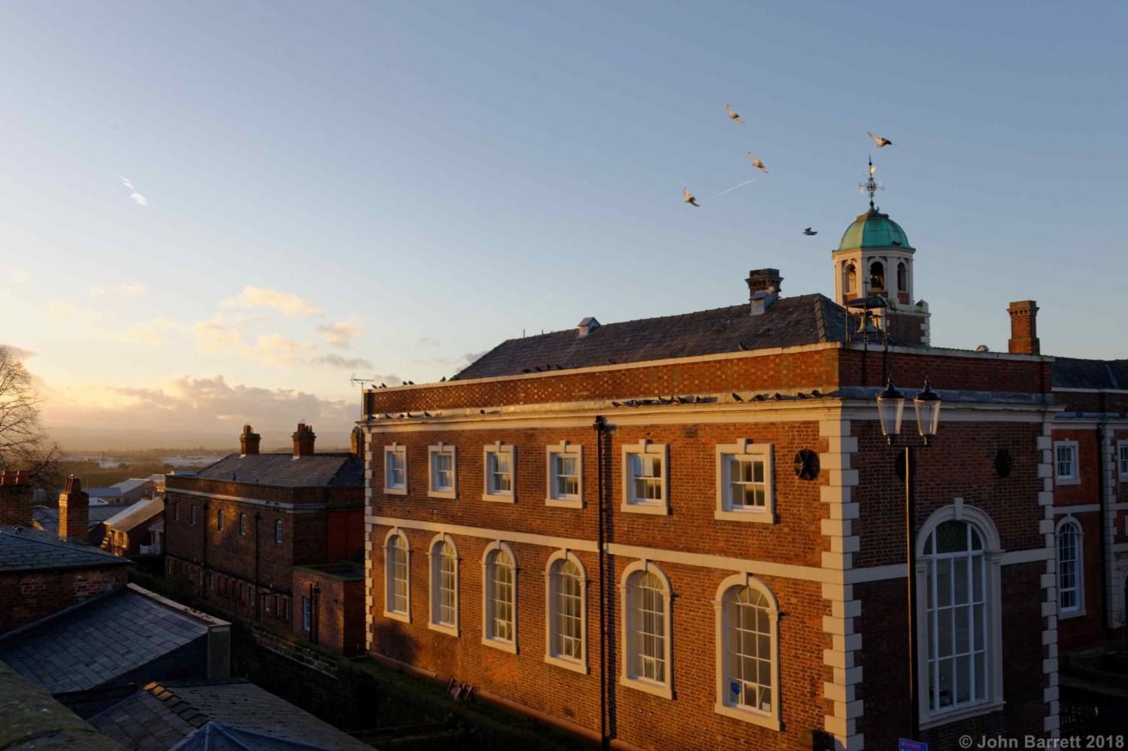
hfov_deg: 55.8
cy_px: 376
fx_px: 1065
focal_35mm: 34
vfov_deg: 38.8
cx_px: 564
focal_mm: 34
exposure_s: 1/320
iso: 1000
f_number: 11
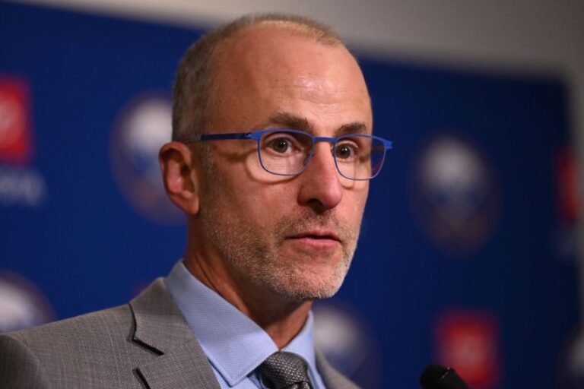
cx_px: 292
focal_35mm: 200
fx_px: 3244
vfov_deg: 6.9
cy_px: 194
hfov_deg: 10.3
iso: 3200
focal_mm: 200
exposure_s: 1/1600
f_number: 2.8
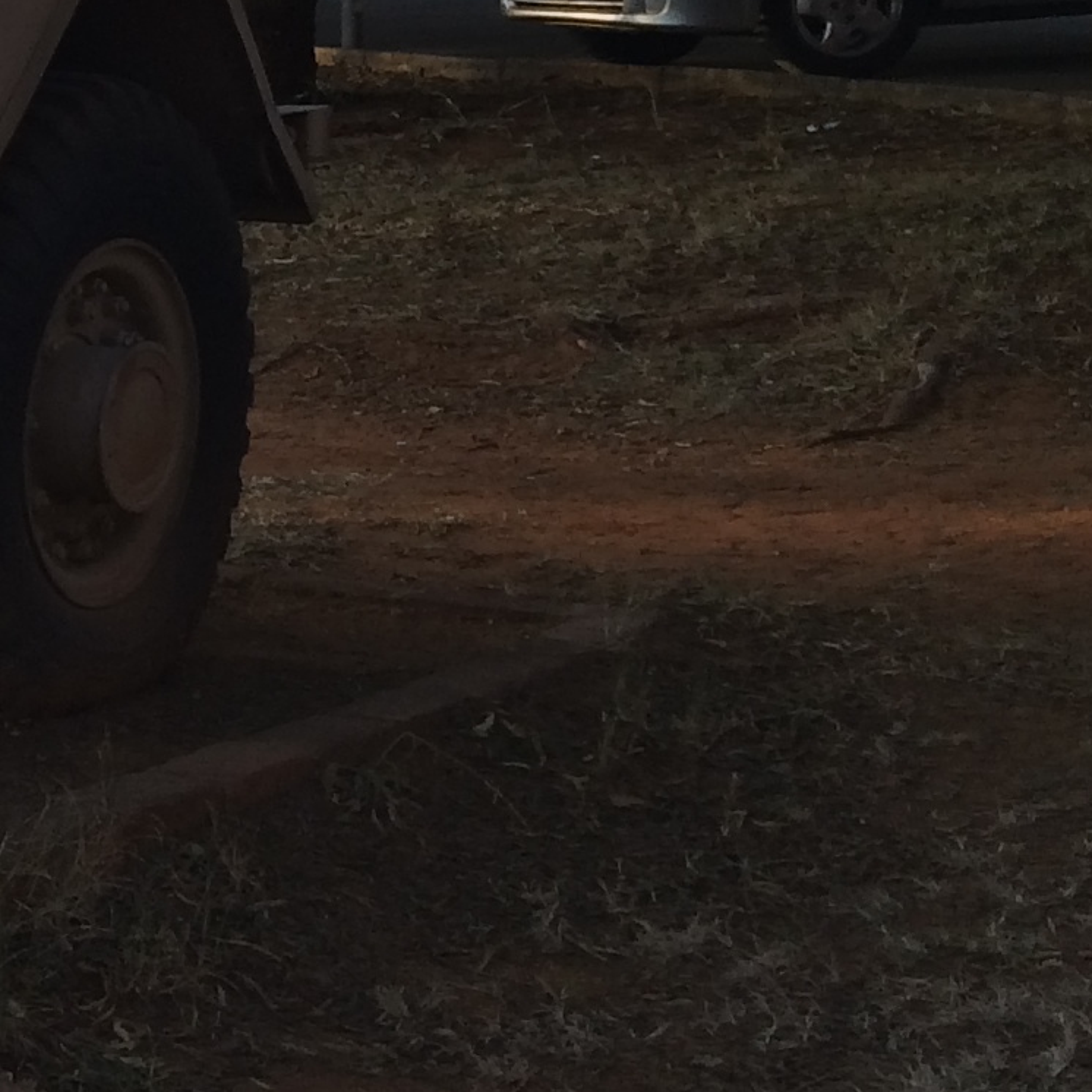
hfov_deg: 12.8
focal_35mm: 116
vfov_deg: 14.9
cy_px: 242
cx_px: -1206
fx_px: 4140
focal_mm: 4.12
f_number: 2.2
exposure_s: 1/414
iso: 32
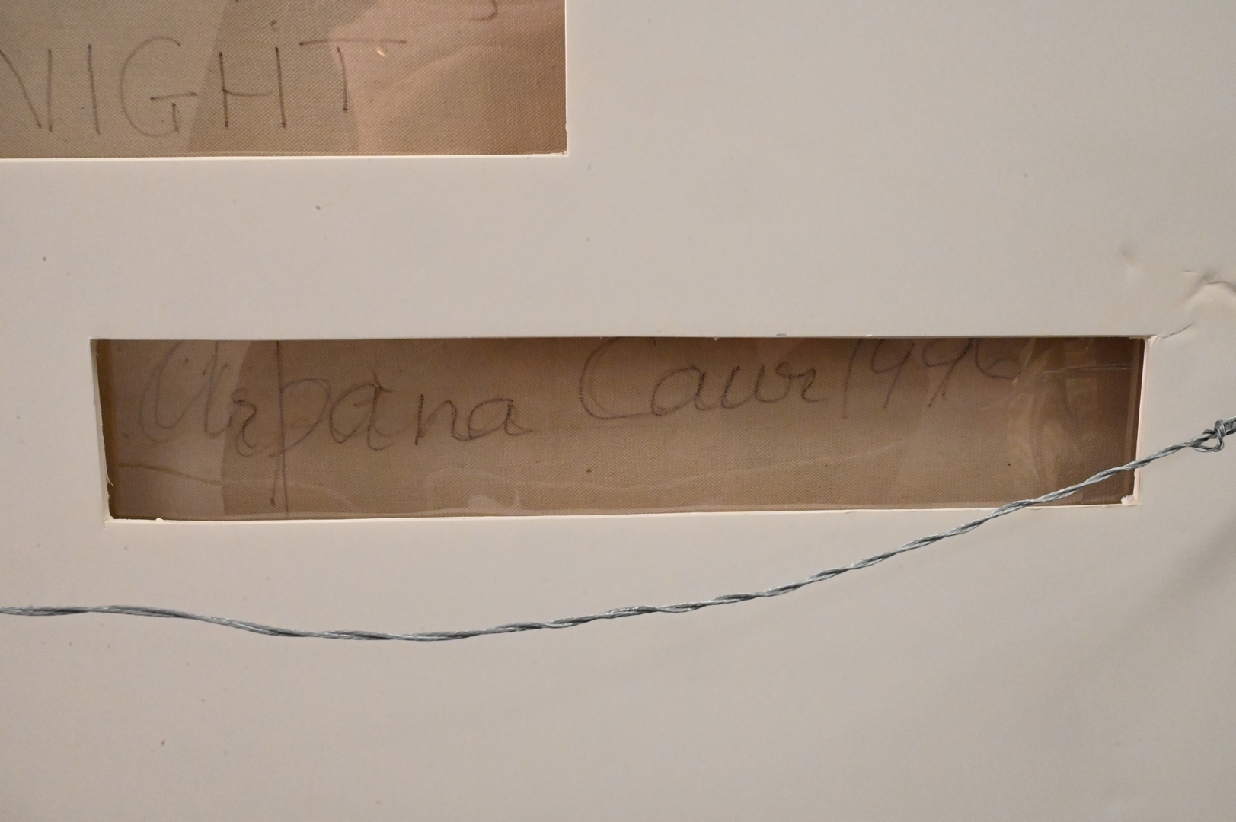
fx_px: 1270
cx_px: 618
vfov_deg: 35.9
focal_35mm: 37
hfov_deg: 51.9
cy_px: 411
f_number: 22
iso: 12800
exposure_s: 1/40
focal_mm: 37
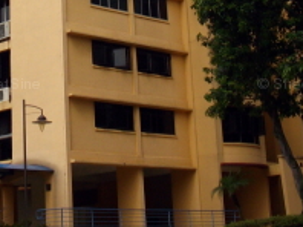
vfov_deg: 13.8
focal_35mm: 103
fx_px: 900
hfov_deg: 18.9
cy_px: -67
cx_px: 66
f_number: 5.6
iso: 80
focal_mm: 6.2
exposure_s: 1/320
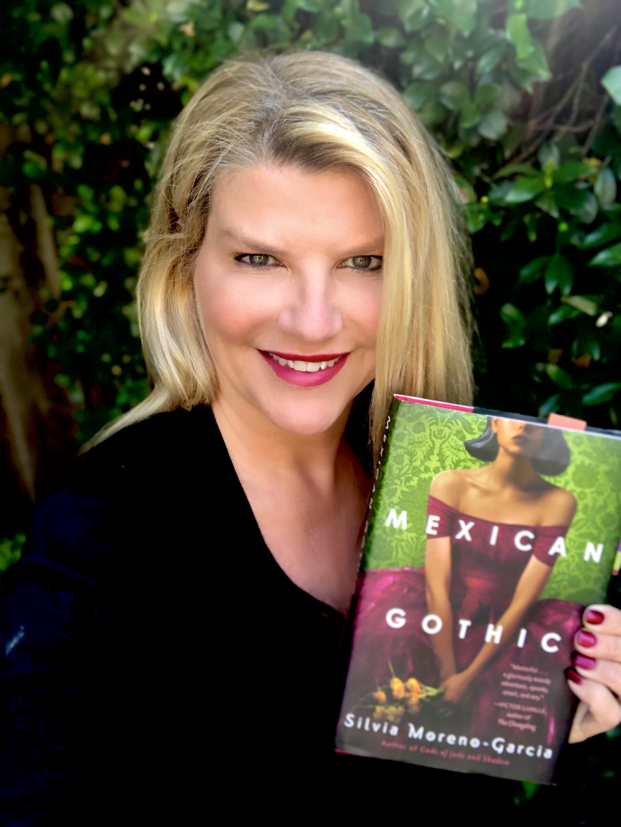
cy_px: 414
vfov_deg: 56.8
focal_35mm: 32
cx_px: 310
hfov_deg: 44.2
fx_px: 765
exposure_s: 1/120
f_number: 2.2
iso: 32
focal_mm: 2.87
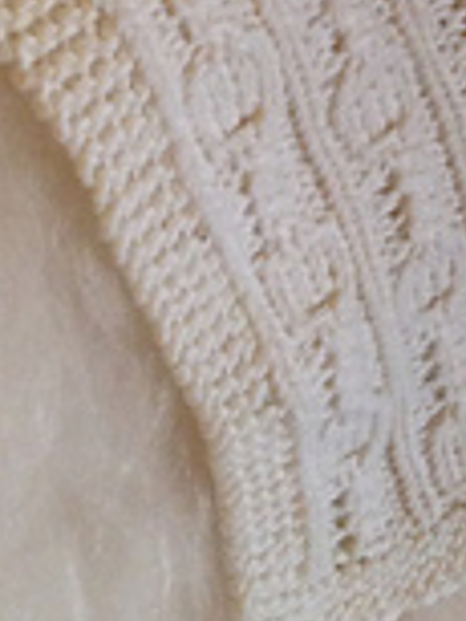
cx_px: 326
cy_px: 28
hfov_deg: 13.7
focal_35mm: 108
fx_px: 1936
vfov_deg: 17.8
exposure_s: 1/20
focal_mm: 4.12
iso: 200
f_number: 2.4
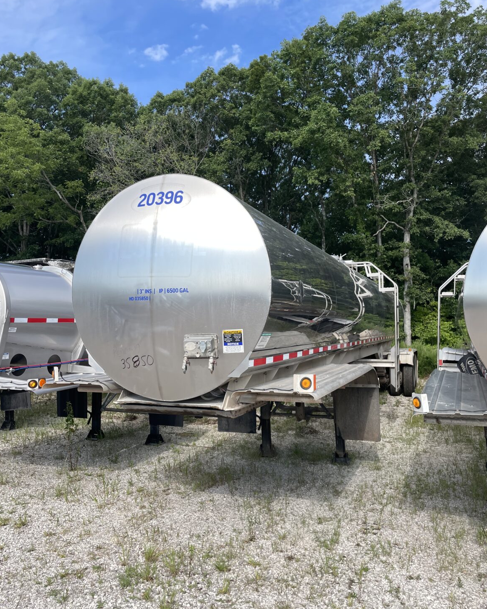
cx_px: 248
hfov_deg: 51.5
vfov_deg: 62.2
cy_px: 312
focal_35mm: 28
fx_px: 504
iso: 32
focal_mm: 4.2
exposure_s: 1/2451
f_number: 1.6
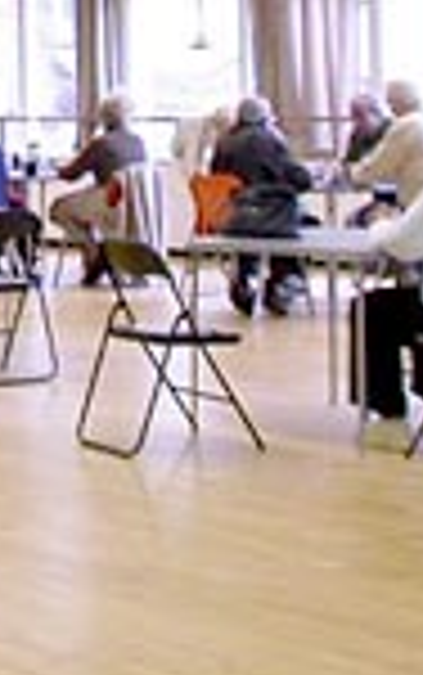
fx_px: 3166
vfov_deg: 12.0
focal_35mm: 172
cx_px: -432
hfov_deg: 7.3
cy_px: -81
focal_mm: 7.85
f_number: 2.6
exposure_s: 1/18.5
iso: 100
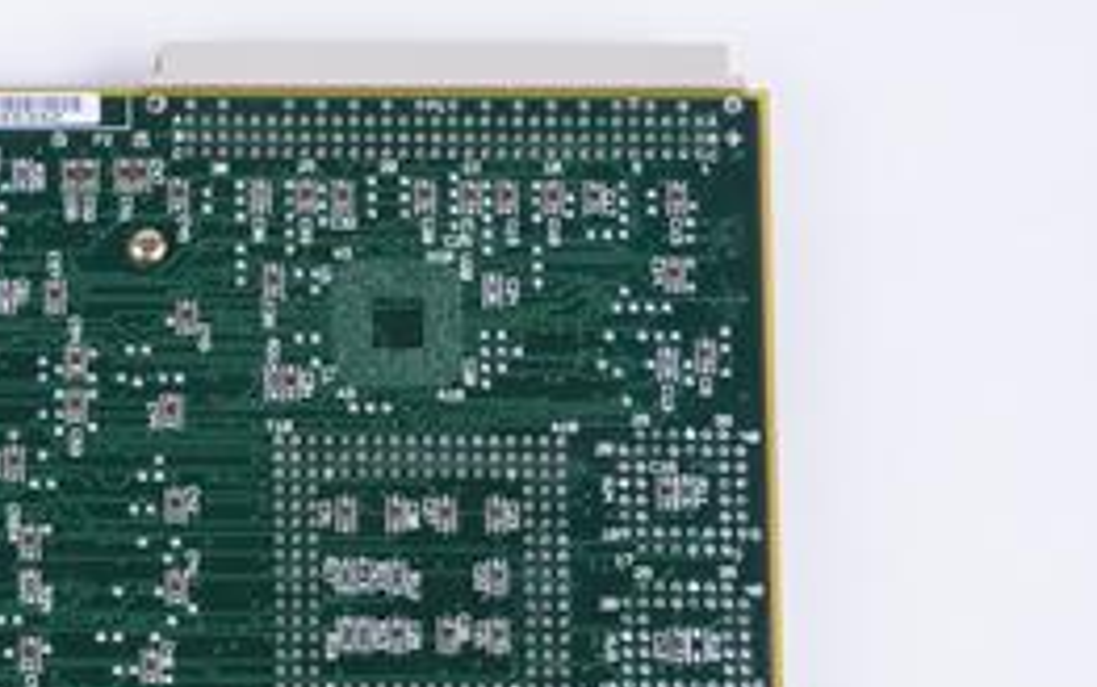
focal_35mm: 119
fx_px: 3559
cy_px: 647
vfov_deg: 10.9
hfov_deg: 17.0
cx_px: -71
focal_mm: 34
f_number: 13
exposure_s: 1/200
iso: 400
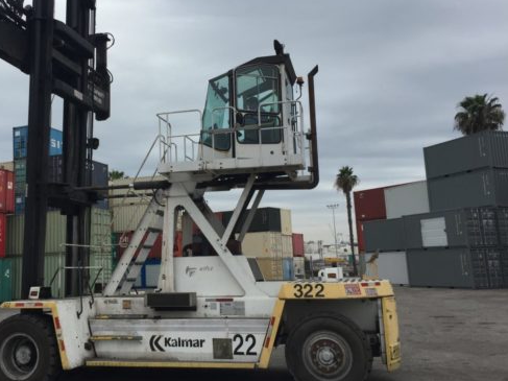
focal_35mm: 39
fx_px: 572
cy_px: 162
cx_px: 170
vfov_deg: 36.7
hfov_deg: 47.1
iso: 32
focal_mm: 4.15
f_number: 2.2
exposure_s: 1/2475
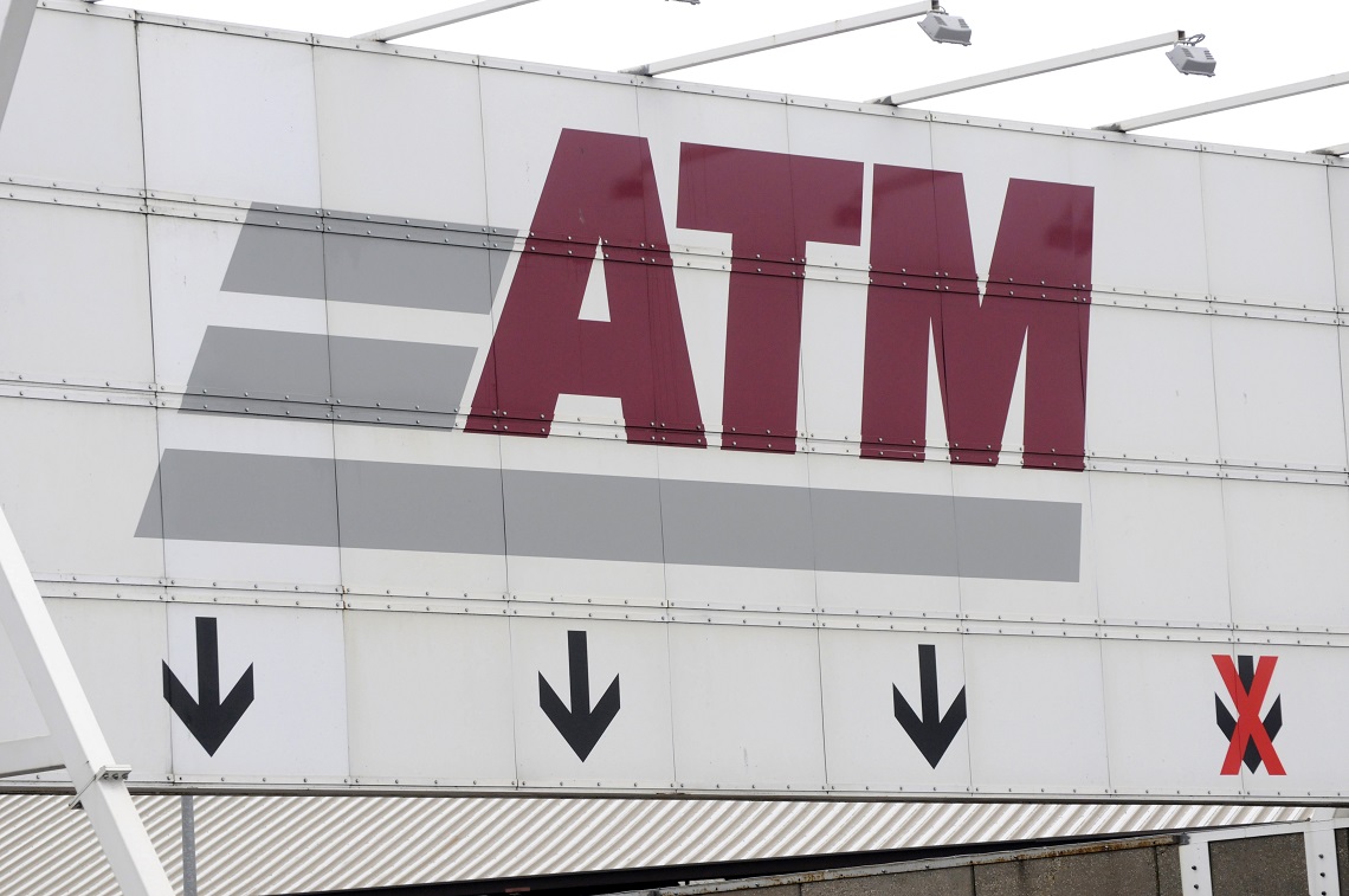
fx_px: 6175
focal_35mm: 165
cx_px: 674
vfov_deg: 8.3
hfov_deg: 12.5
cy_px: 448
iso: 800
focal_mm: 110
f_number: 6.3
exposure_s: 1/320
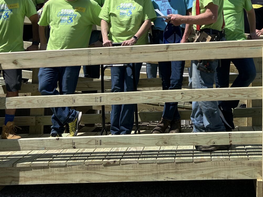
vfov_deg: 26.2
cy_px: 5
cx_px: 168
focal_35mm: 53
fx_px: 403
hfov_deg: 35.9
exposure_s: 1/3704
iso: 50
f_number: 1.5
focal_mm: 5.7
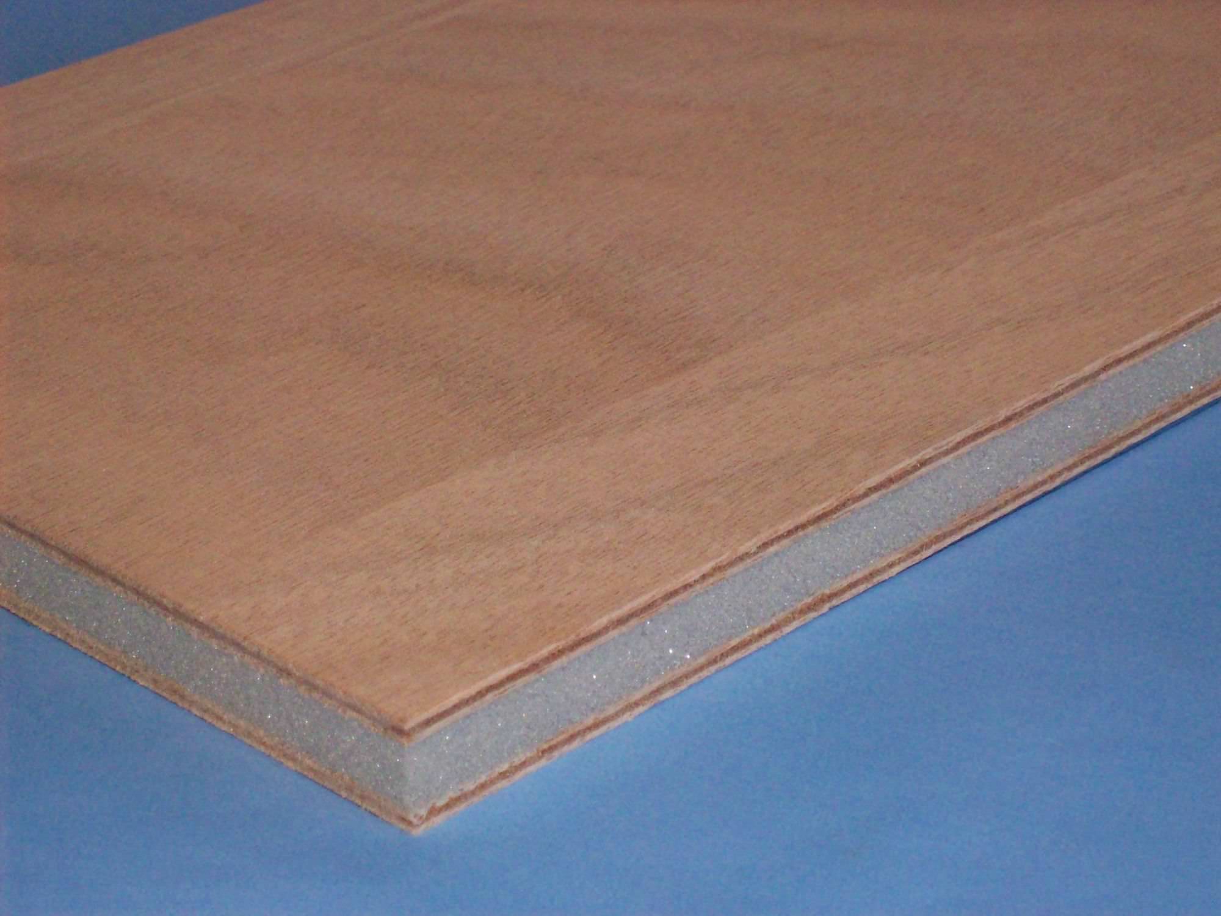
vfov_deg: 13.7
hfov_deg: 18.2
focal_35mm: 108
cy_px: 458
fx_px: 3809
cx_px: 610
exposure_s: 1/257
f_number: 4.8
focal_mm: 18
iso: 400
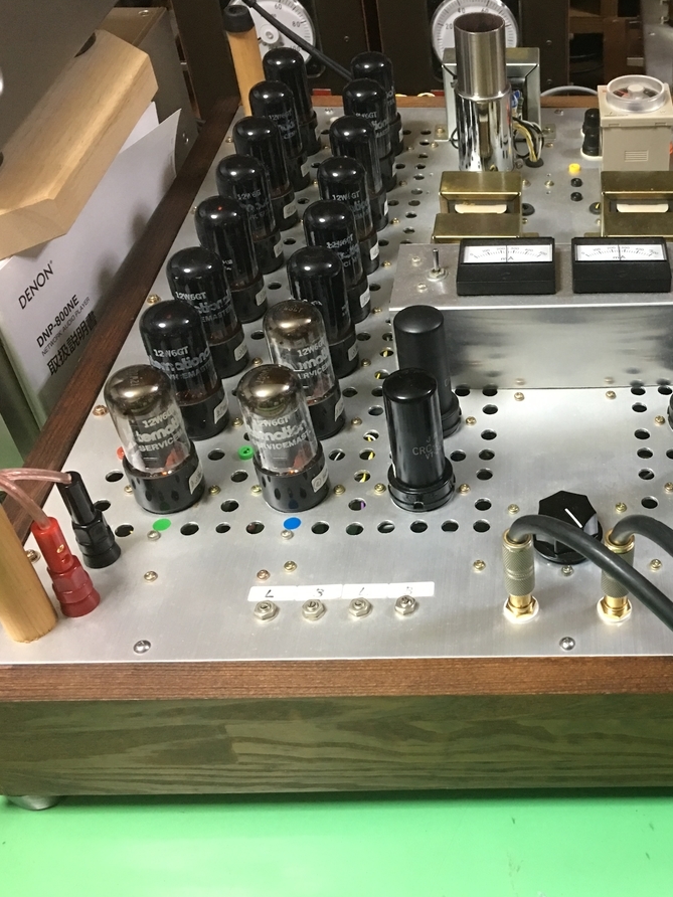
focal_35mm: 39
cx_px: 575
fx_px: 1011
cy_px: 447
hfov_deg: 35.2
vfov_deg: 47.9
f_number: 2.2
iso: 100
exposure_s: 1/15
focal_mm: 4.15
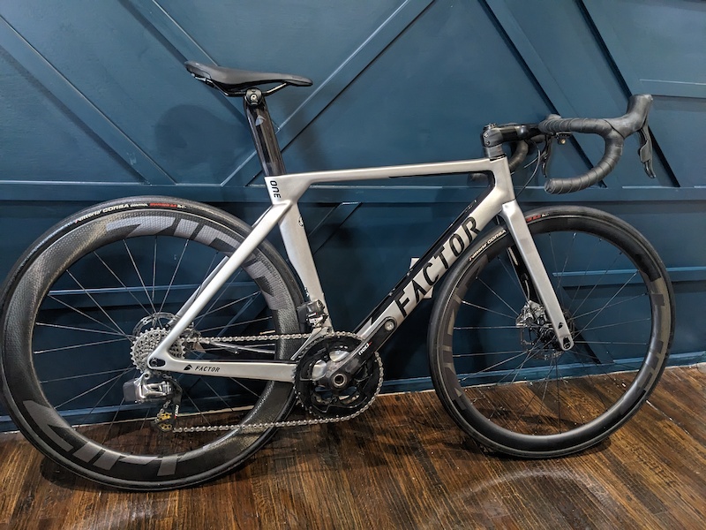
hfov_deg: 65.3
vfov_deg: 51.4
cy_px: 265
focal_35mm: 27
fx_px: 551
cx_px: 353
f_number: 1.73
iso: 269
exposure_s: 1/24
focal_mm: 4.38
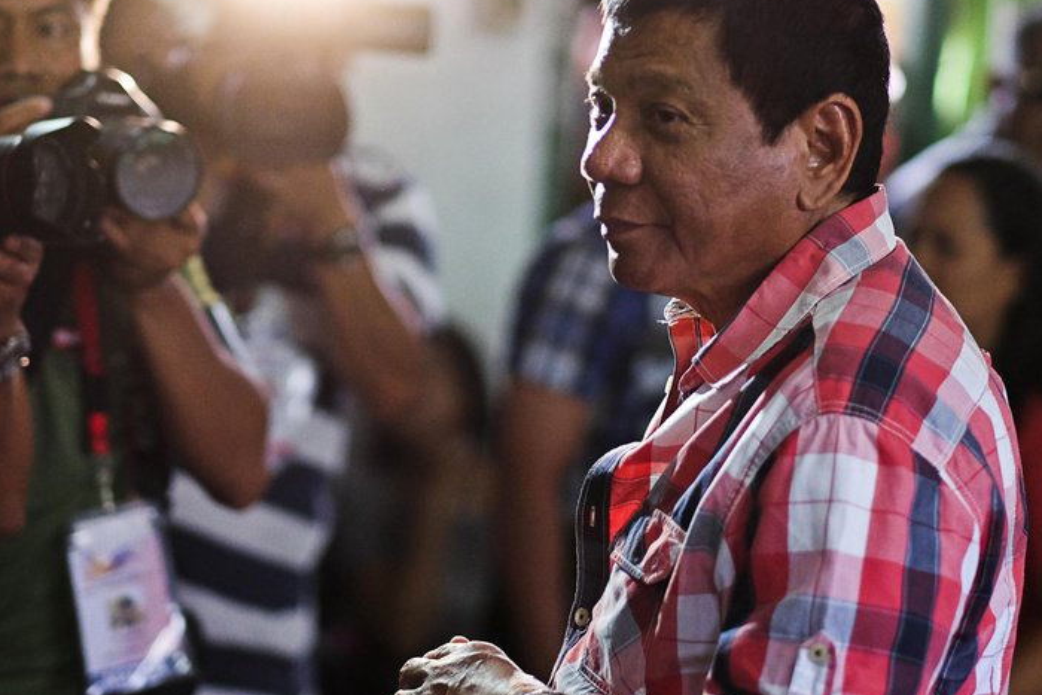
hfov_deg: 14.2
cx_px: 534
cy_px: 287
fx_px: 4169
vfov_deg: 9.5
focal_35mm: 144
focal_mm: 56
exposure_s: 1/500
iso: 1250
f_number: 1.4
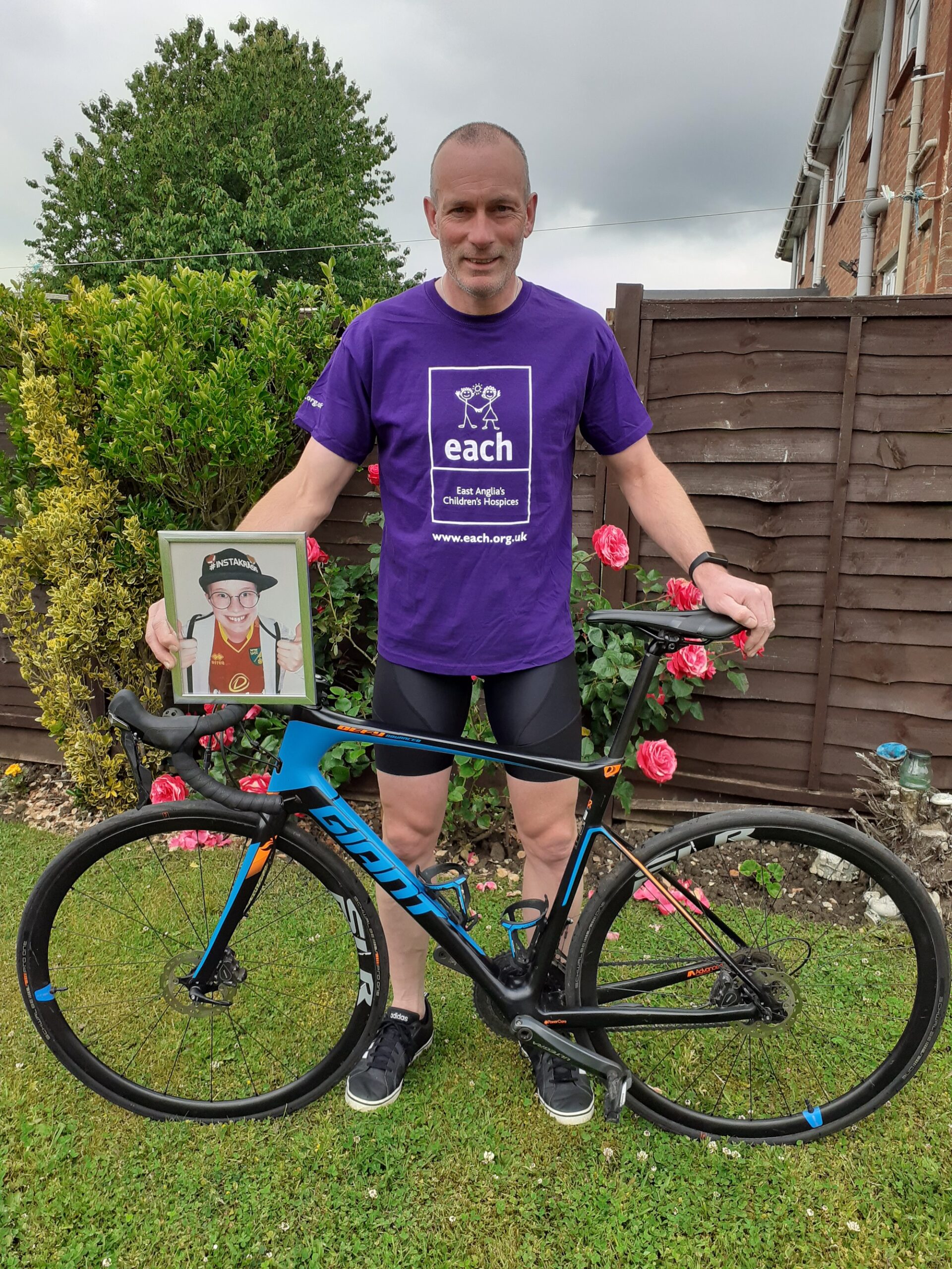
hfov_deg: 51.4
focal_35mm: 27
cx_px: 476
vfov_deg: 65.3
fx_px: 990
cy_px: 634
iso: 40
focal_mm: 3.6
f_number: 1.9
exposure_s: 1/674
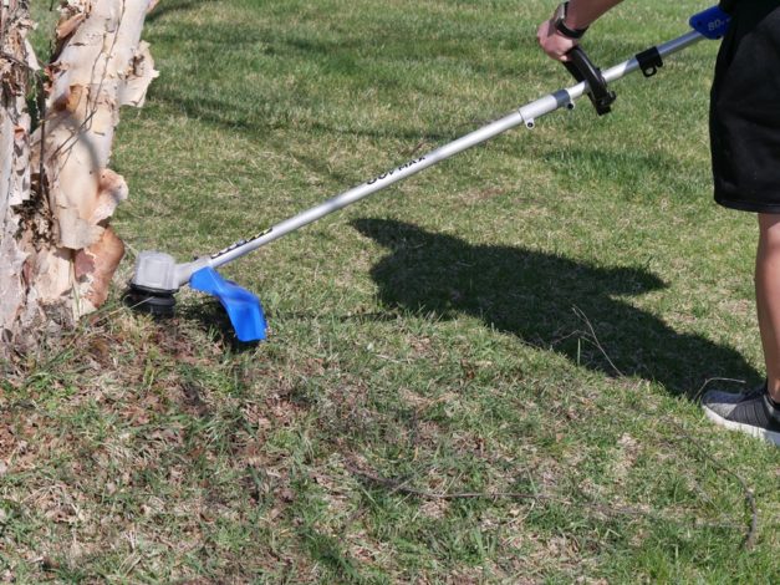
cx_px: 390
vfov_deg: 16.1
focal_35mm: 92
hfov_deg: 21.3
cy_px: 292
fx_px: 2073
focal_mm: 46
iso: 200
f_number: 7.1
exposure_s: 1/400
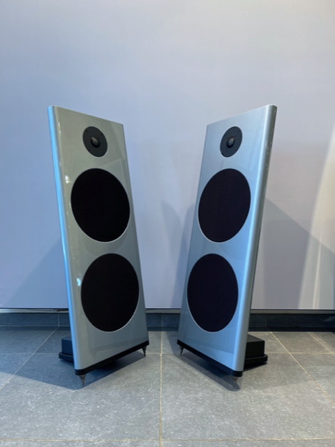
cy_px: 224
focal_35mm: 26
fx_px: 335
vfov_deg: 67.3
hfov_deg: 53.1
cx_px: 168
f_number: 1.5
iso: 100
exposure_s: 1/100
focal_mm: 5.7
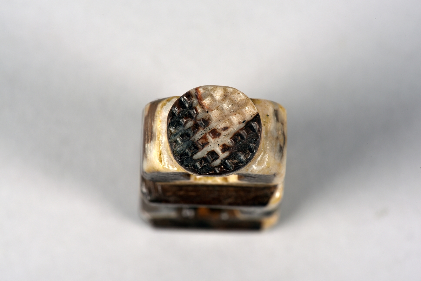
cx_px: 210
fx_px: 1228
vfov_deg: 13.1
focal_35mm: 105
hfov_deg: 19.4
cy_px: 140
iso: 200
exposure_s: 1/160
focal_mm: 105
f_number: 22
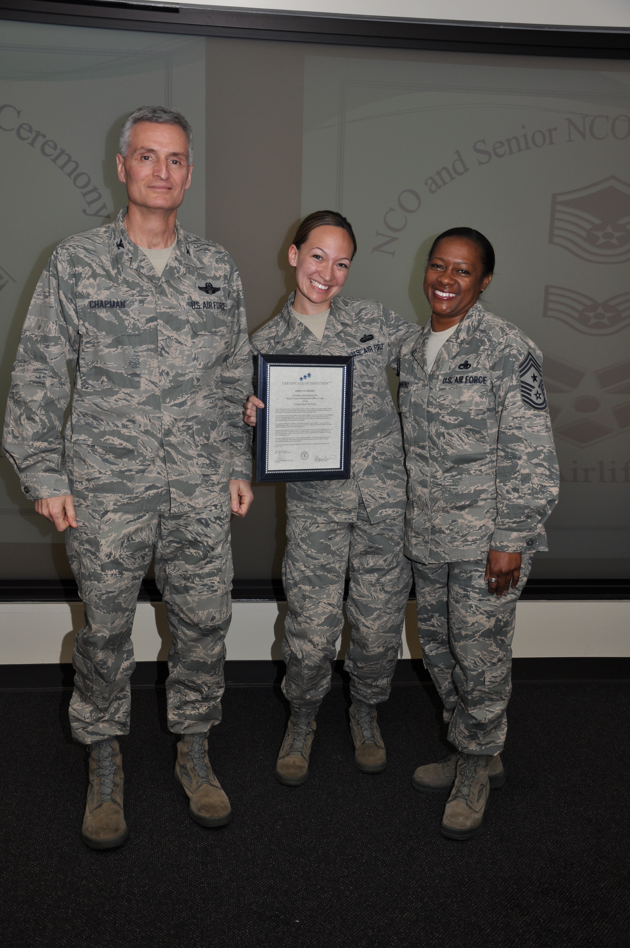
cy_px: 474
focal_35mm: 38
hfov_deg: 35.4
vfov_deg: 51.3
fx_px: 987
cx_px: 315
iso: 200
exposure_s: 1/200
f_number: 4
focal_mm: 25
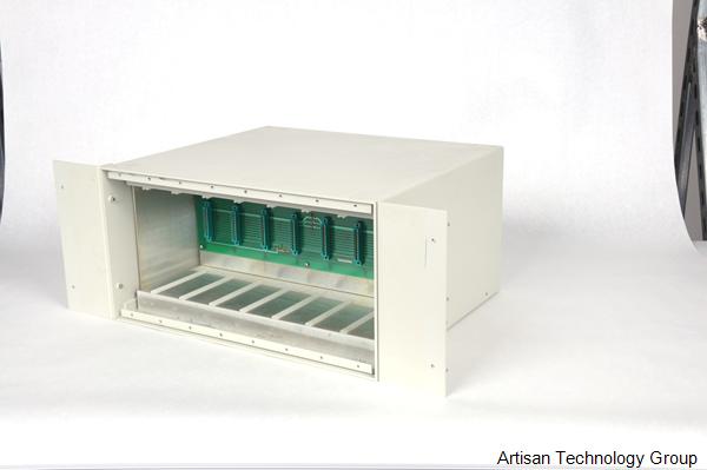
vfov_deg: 28.0
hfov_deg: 41.1
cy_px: 235
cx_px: 354
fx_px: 942
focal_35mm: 48
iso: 200
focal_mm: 32
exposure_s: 1/200
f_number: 10
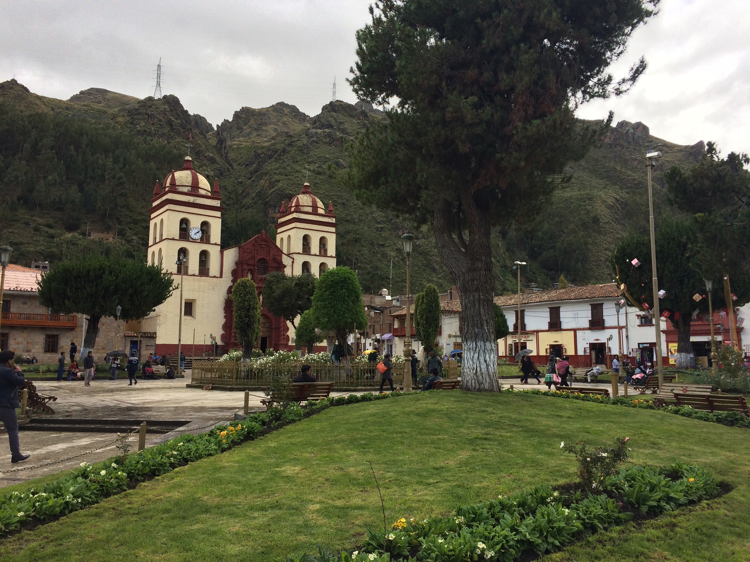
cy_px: 281
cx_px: 375
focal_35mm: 29
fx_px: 628
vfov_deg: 48.2
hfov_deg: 61.7
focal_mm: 4.15
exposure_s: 1/507
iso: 32
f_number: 2.2
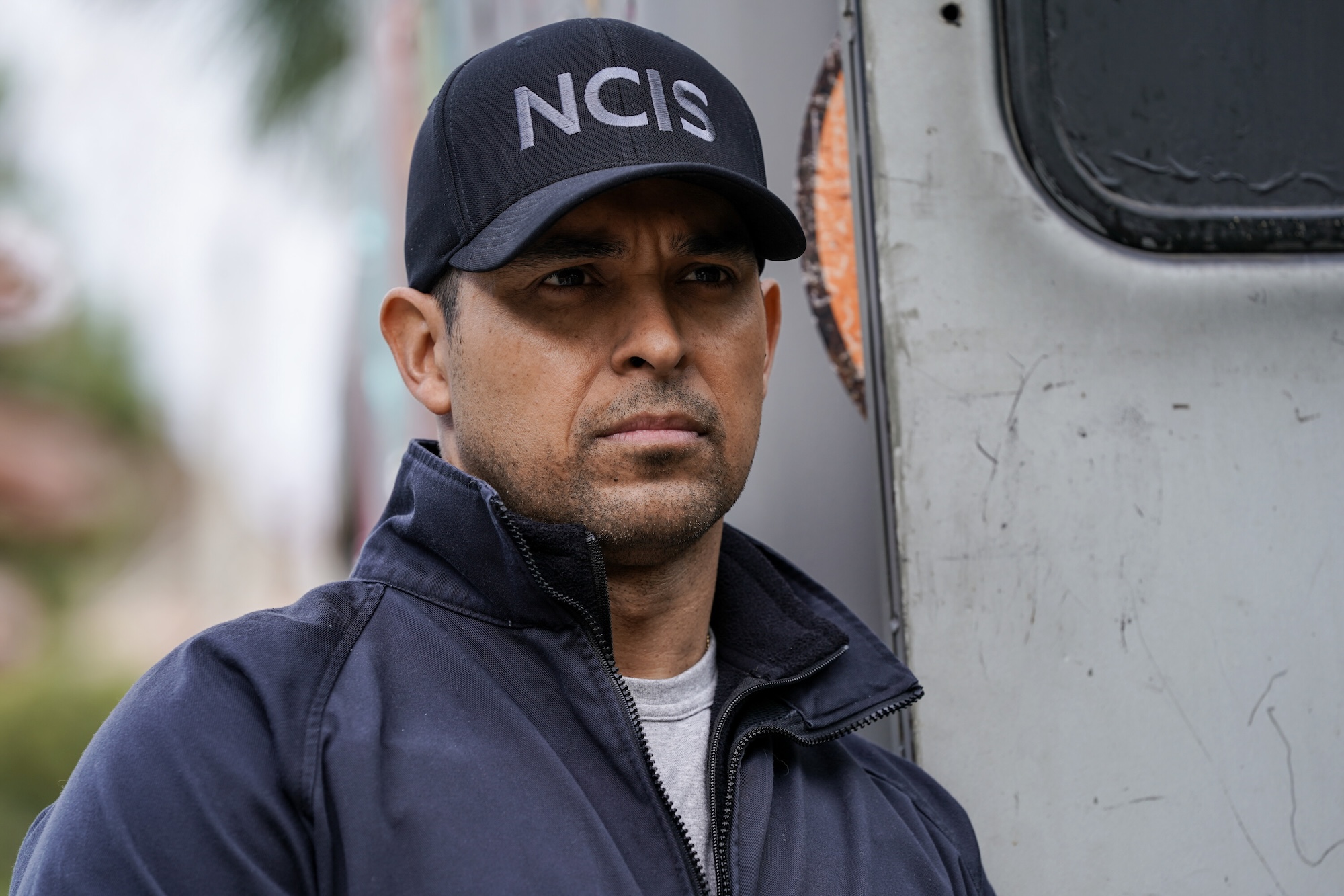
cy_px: 448
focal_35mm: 200
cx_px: 672
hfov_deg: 10.3
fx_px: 7466
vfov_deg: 6.9
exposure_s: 1/320
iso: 100
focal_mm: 200
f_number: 5
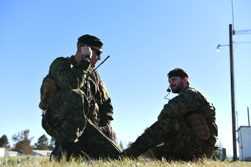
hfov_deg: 48.4
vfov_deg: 33.4
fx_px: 279
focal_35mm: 40
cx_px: 126
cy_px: 84
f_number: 5
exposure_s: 1/160
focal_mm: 40
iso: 50
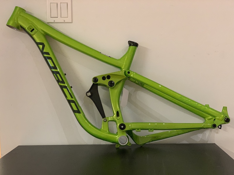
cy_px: 88
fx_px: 352
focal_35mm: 52
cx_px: 117
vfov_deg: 28.0
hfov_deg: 36.8
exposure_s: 1/30
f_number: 2.4
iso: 640
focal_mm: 6
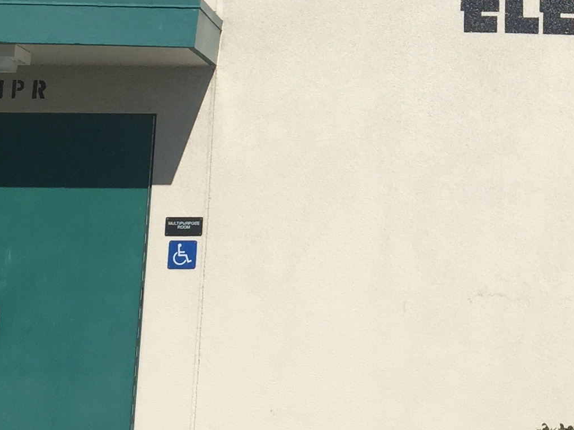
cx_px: 571
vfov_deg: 15.4
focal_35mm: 93
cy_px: -74
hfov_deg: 20.4
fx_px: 1542
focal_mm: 4.15
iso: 32
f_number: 2.2
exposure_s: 1/4405
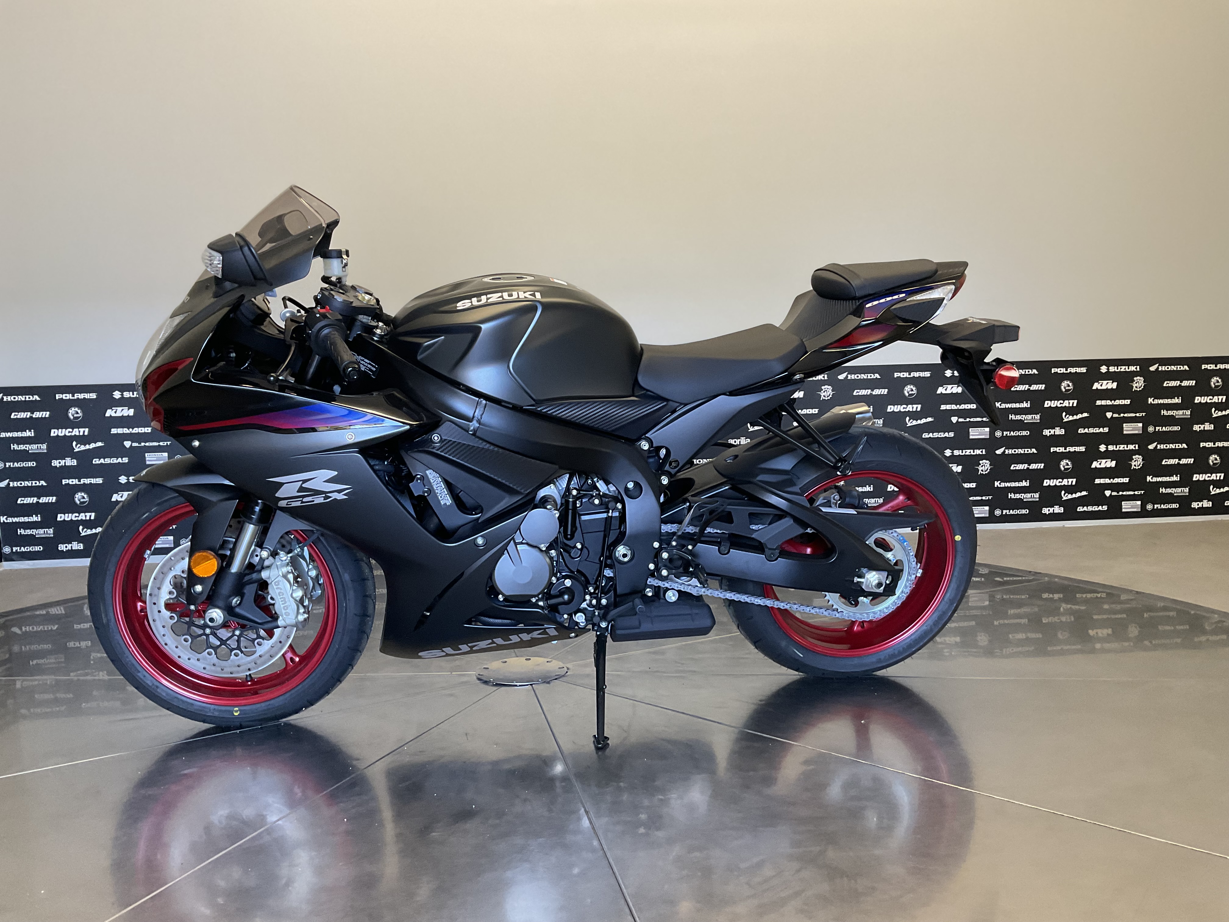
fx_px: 1030
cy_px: 461
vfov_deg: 48.2
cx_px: 614
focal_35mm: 29
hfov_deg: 61.7
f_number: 1.8
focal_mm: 3
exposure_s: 1/60
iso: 100
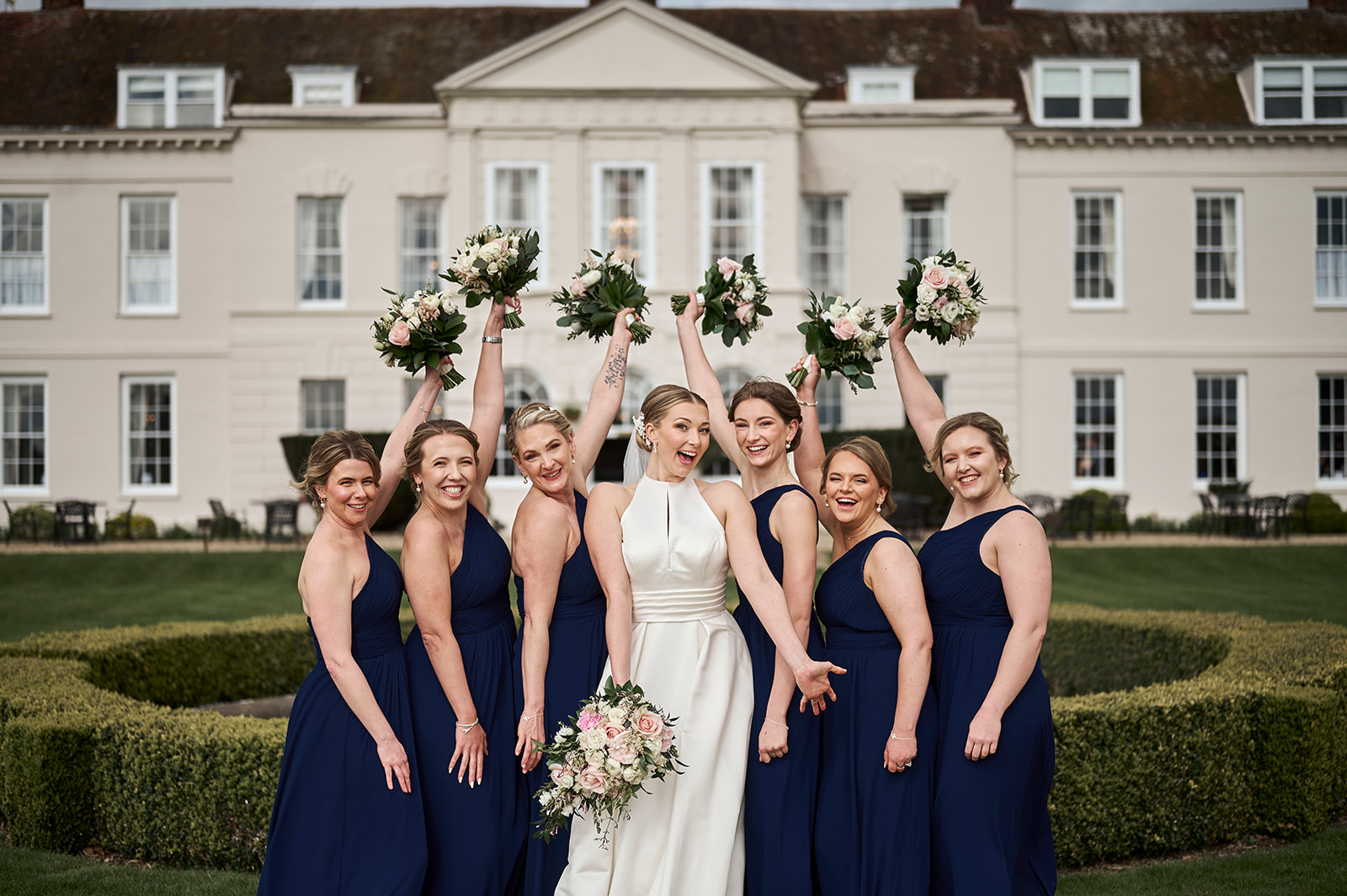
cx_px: 674
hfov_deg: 39.6
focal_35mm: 50
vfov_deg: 26.9
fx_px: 1869
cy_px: 448
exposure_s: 1/6400
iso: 100
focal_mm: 50
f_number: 1.8
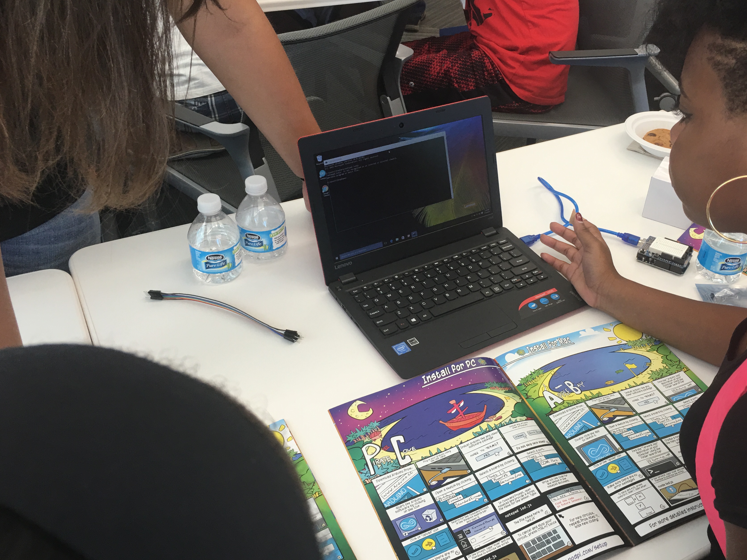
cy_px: 280
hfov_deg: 52.3
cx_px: 443
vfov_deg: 40.7
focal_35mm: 35
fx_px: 755
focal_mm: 4.15
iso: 25
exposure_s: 1/40
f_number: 2.2
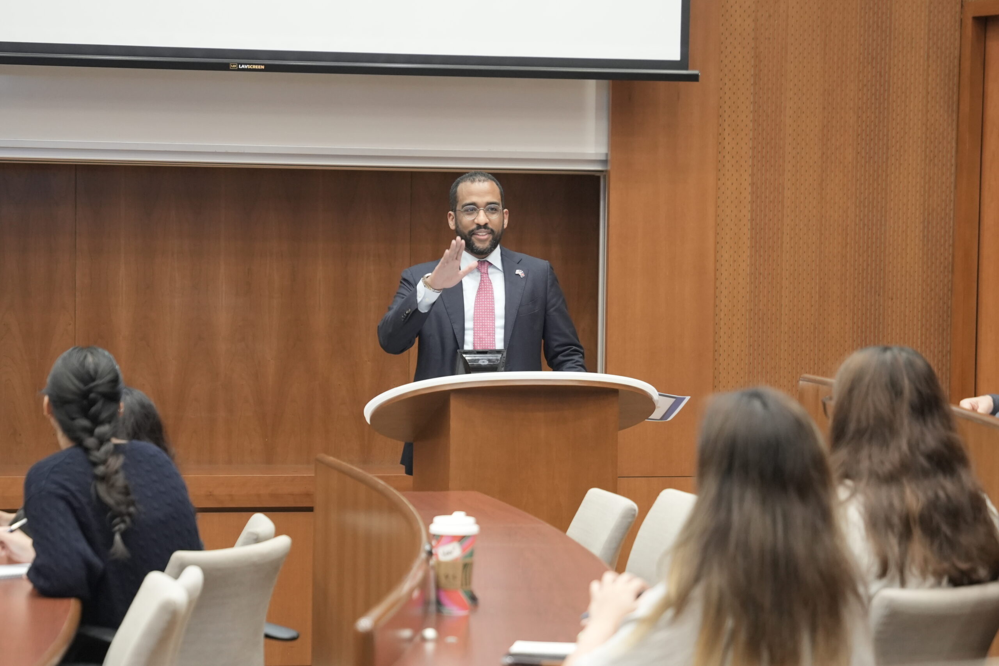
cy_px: 333
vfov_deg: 13.0
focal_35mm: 105
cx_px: 500
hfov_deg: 19.5
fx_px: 2914
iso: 1600
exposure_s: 1/160
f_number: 2.8
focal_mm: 70
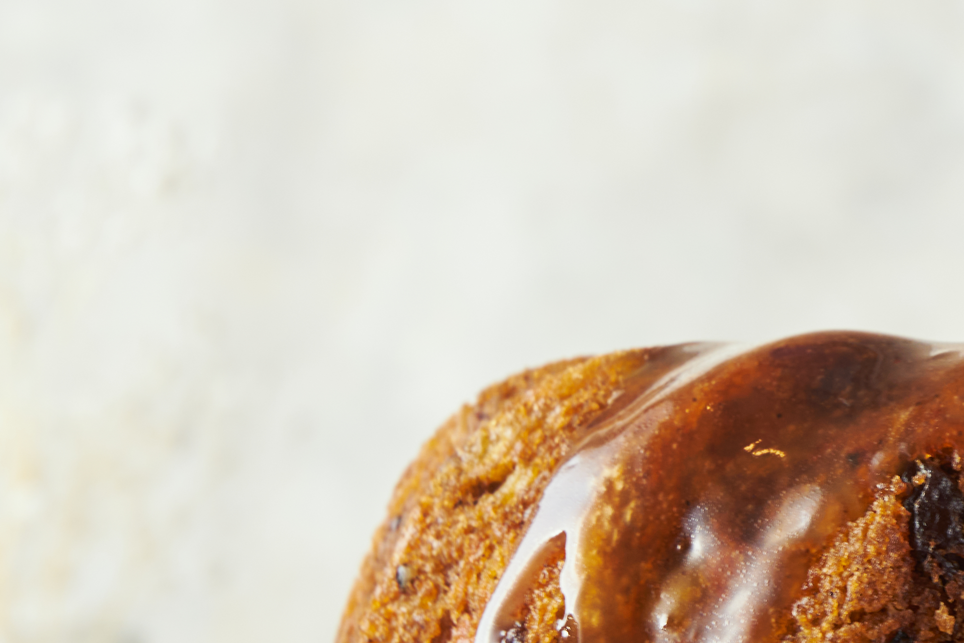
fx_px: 6052
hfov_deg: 9.0
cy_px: 380
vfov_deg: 6.1
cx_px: 1157
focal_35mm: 226
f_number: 8
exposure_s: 1/100
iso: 100
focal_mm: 52
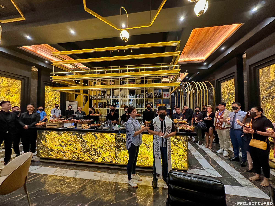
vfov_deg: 85.7
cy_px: 103
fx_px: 111
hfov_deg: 102.1
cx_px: 138
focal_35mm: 14
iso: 640
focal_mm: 2.22
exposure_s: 1/60
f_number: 2.2
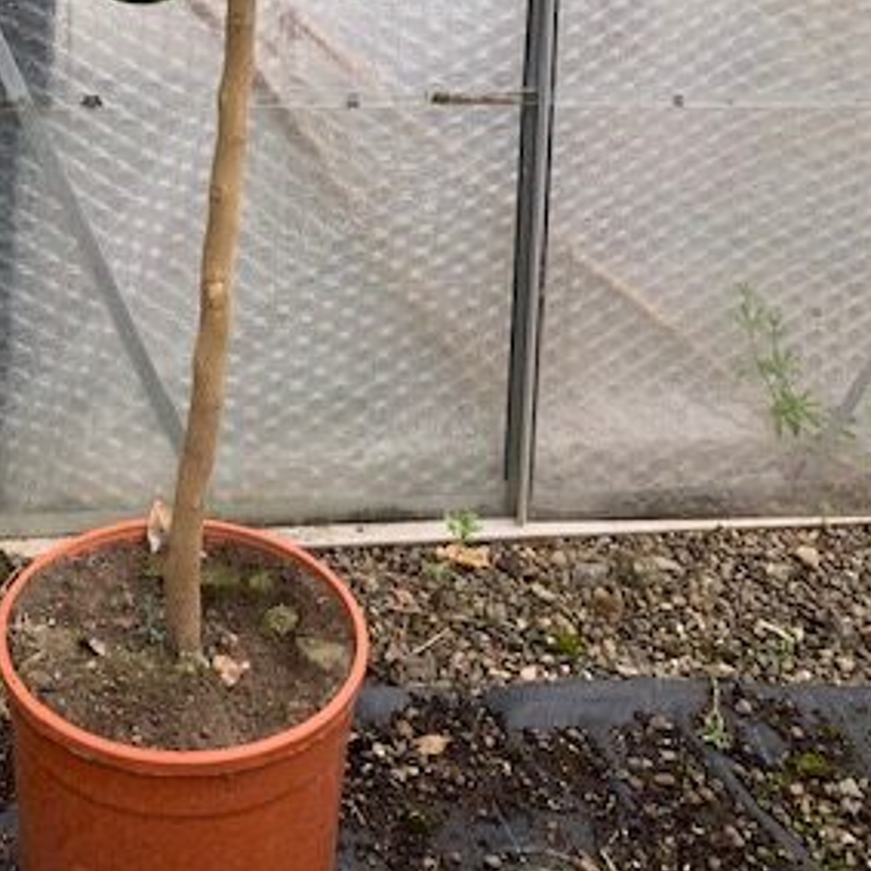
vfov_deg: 29.3
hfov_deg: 31.9
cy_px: -111
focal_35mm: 52
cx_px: 166
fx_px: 1480
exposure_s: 1/125
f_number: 1.8
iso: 25
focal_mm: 4.25
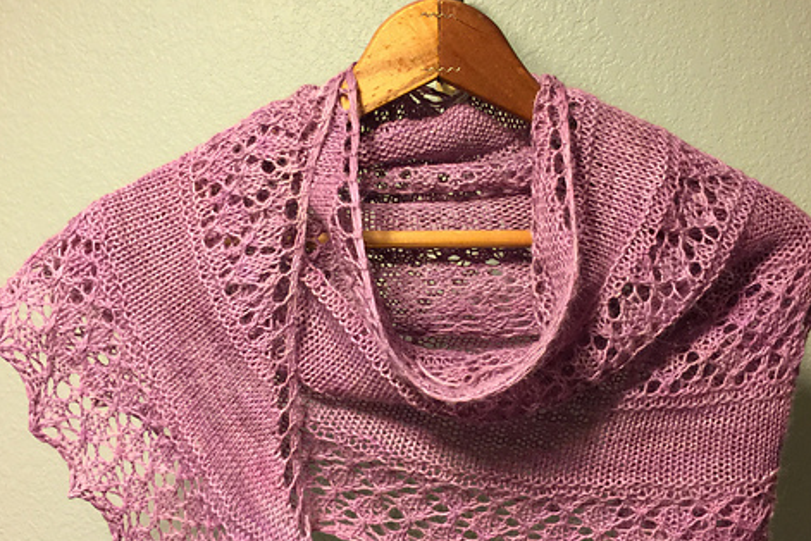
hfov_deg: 47.4
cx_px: 406
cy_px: 260
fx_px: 924
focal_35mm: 41
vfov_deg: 32.6
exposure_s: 1/15
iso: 80
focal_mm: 4.15
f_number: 2.2
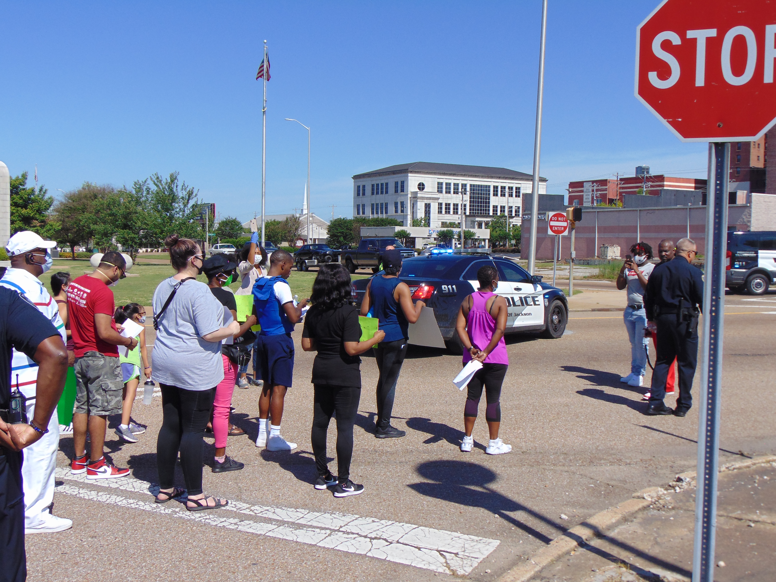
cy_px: 291
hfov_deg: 47.9
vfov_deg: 36.8
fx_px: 874
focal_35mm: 39
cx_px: 388
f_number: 8.5
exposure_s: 1/250
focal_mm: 6.9
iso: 80
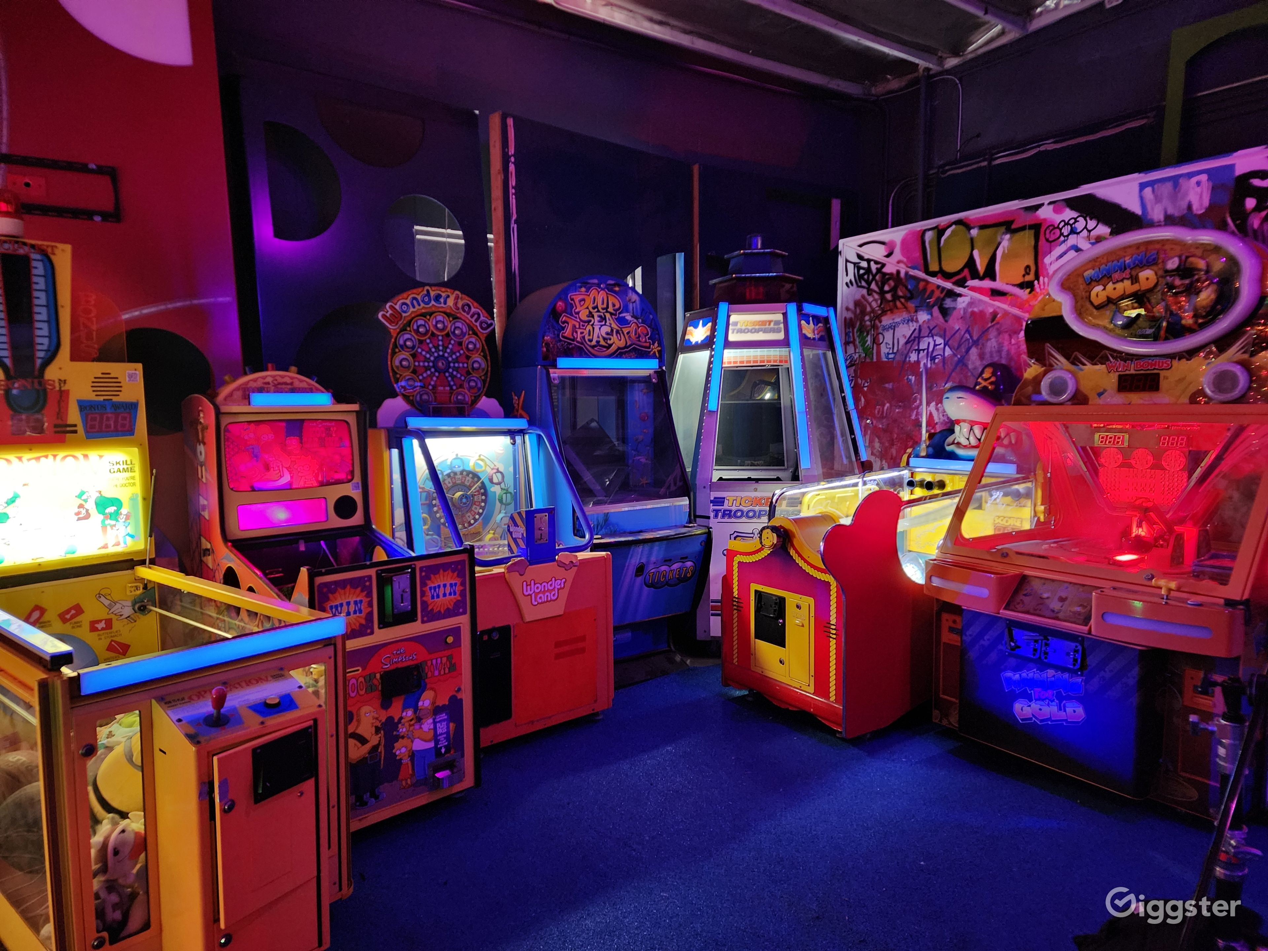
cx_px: 634
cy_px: 476
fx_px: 843
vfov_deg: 58.9
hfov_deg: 73.9
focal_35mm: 23
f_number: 1.8
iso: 500
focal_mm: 6.4
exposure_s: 1/24
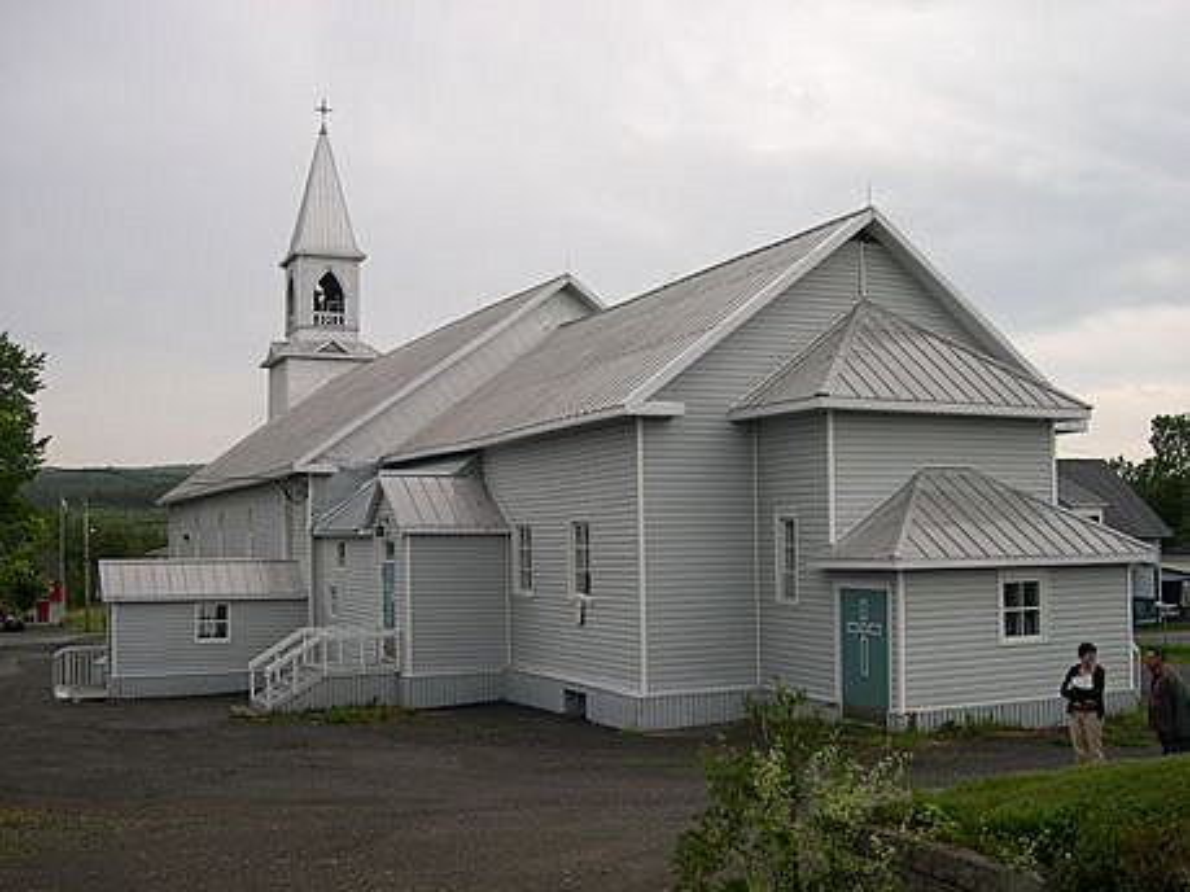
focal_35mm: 38
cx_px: 595
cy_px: 446
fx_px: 1306
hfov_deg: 49.0
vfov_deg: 37.7
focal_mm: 8
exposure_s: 1/571
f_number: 2.8
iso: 100
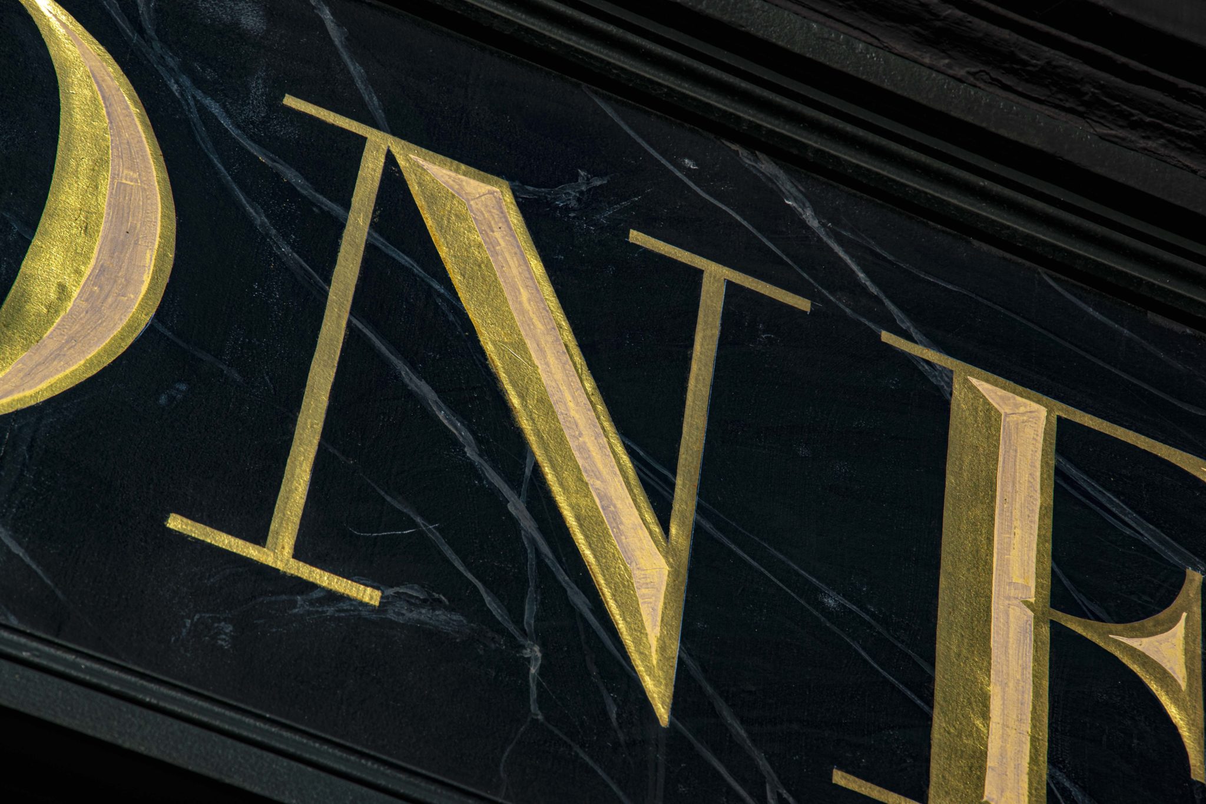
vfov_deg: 8.7
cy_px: 402
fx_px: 5275
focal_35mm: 158
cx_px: 603
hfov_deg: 13.0
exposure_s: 1/400
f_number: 10
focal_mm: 105
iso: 200
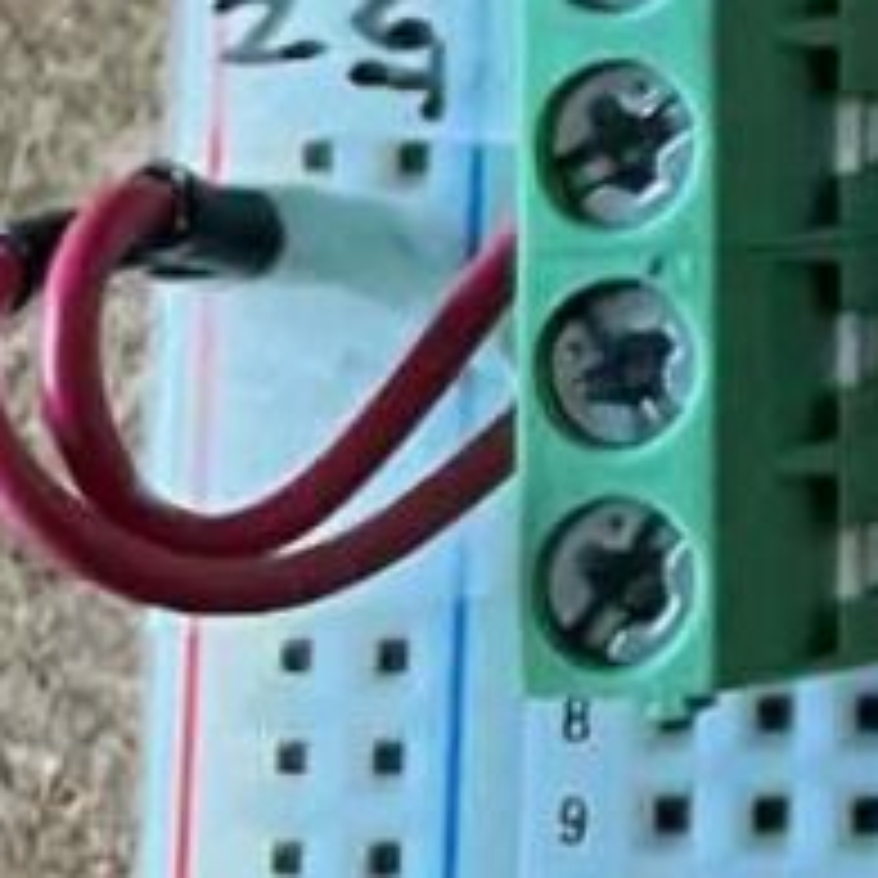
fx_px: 3472
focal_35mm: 121
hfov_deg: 12.6
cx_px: 1756
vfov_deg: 12.9
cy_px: -772
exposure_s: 1/60
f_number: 1.6
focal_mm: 5.1
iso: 500
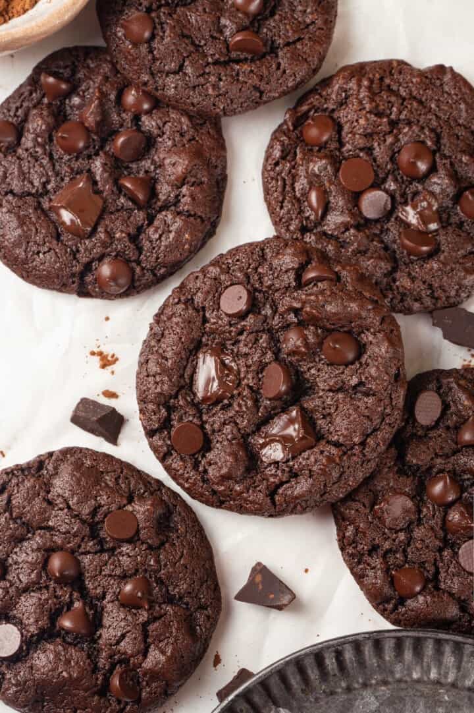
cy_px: 356
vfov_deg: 19.5
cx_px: 237
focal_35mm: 105
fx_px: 2076
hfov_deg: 13.0
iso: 100
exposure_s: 1/160
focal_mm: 105
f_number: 14
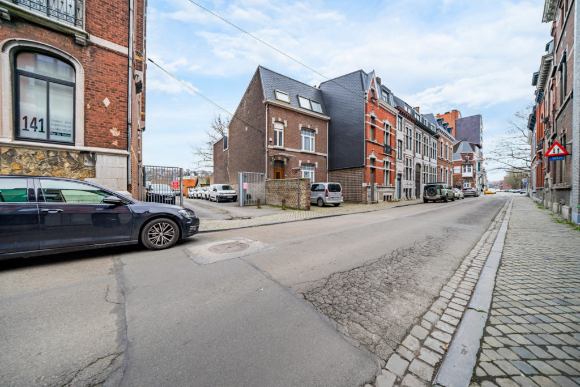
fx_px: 193
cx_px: 290
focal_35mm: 12
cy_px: 194
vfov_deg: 90.0
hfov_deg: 112.6
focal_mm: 12
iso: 160
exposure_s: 1/125
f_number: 4
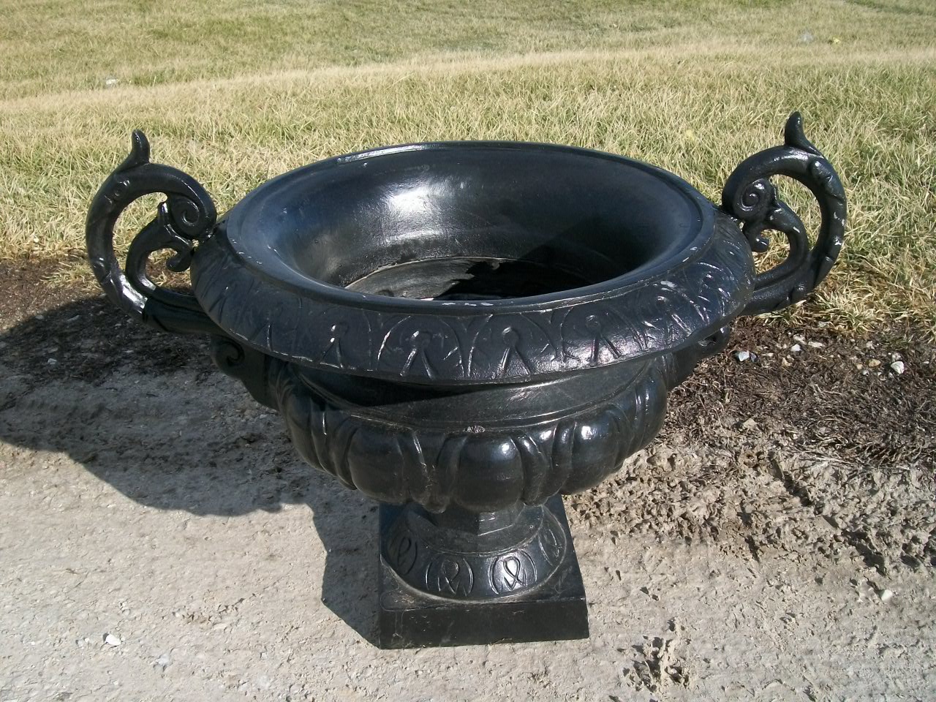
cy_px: 351
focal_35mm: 36
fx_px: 973
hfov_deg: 51.4
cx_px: 468
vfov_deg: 39.7
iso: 80
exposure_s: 1/500
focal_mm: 6
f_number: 4.8
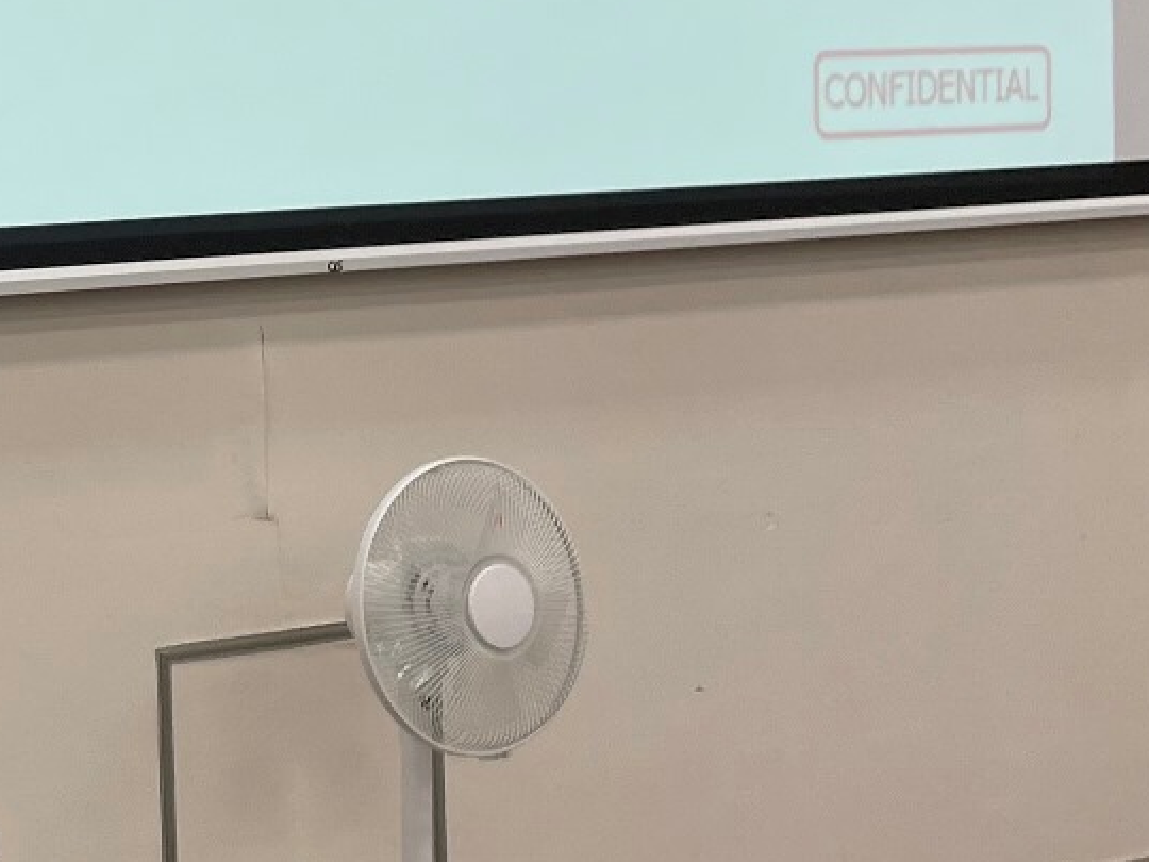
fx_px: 3220
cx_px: -185
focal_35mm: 97
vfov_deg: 15.2
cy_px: 266
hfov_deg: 19.2
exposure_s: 1/100
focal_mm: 4.2
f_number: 1.6
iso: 50
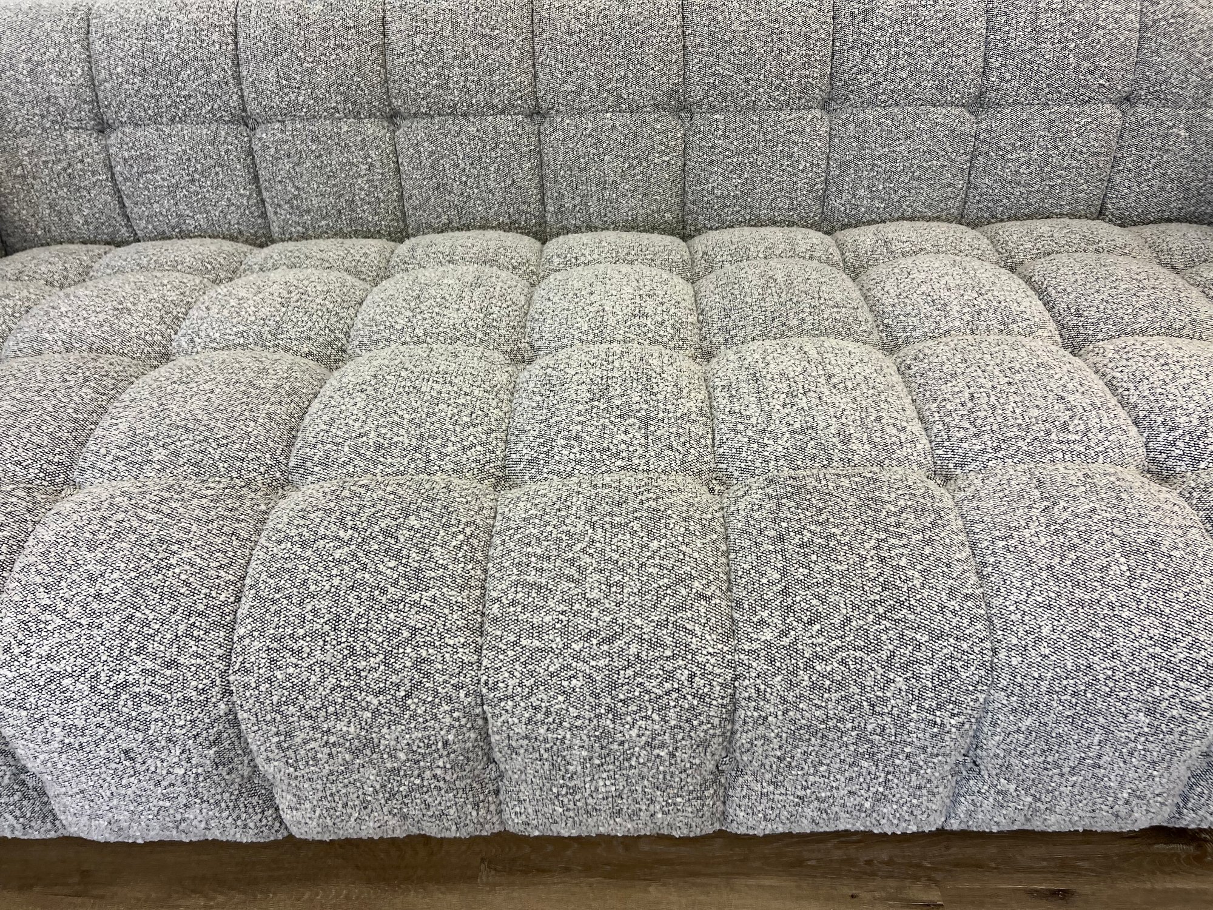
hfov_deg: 67.3
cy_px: 455
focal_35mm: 26
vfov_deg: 53.1
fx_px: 911
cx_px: 606
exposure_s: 1/120
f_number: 1.5
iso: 100
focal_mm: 5.7
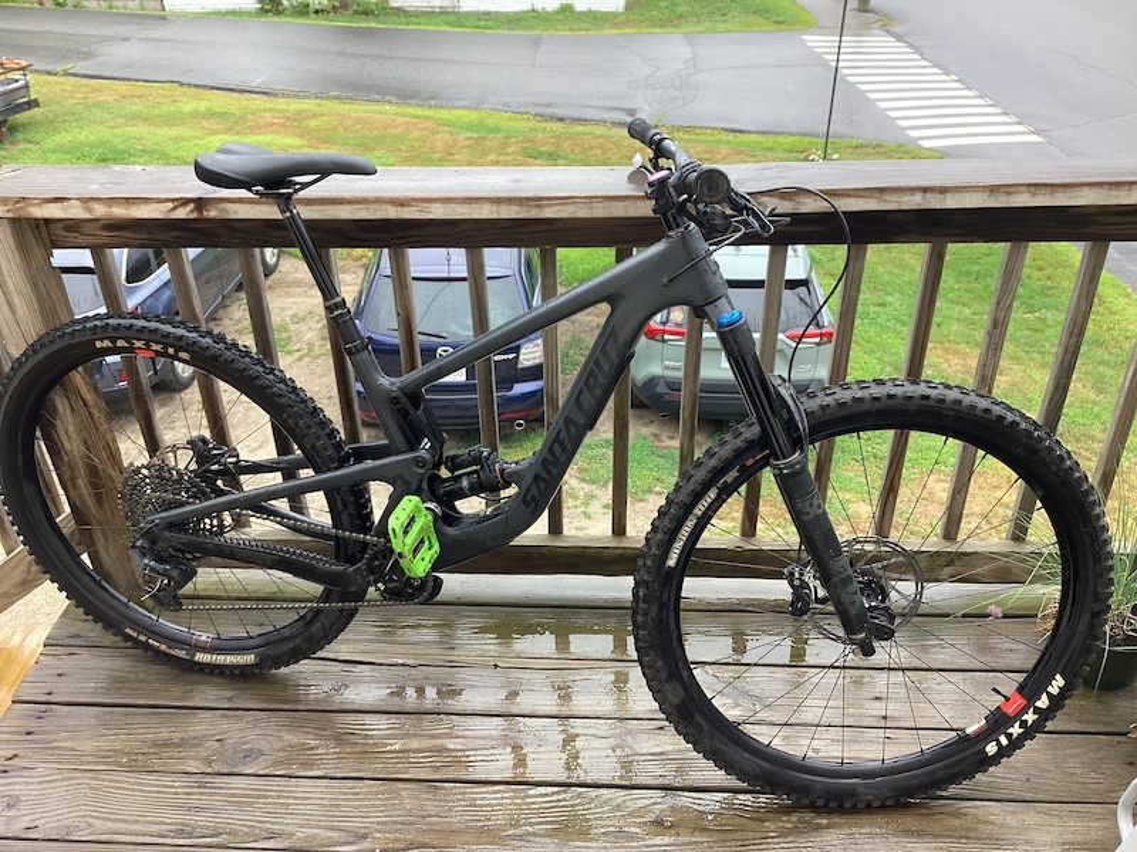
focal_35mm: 31
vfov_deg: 45.4
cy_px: 426
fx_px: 1018
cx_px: 568
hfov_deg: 58.4
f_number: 2.4
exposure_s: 1/120
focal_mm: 3.3
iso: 40
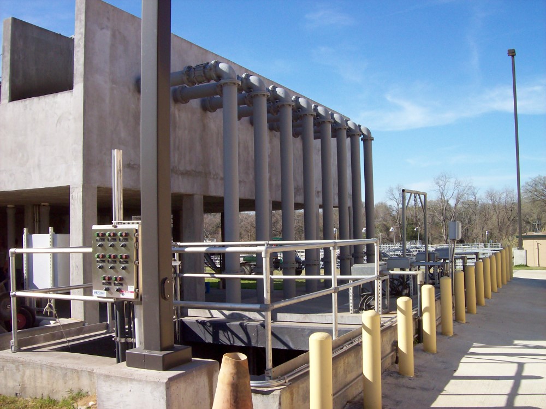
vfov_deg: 39.6
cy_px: 204
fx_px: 568
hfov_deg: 51.4
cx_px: 273
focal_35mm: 36
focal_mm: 6
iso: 80
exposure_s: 1/512
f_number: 4.8
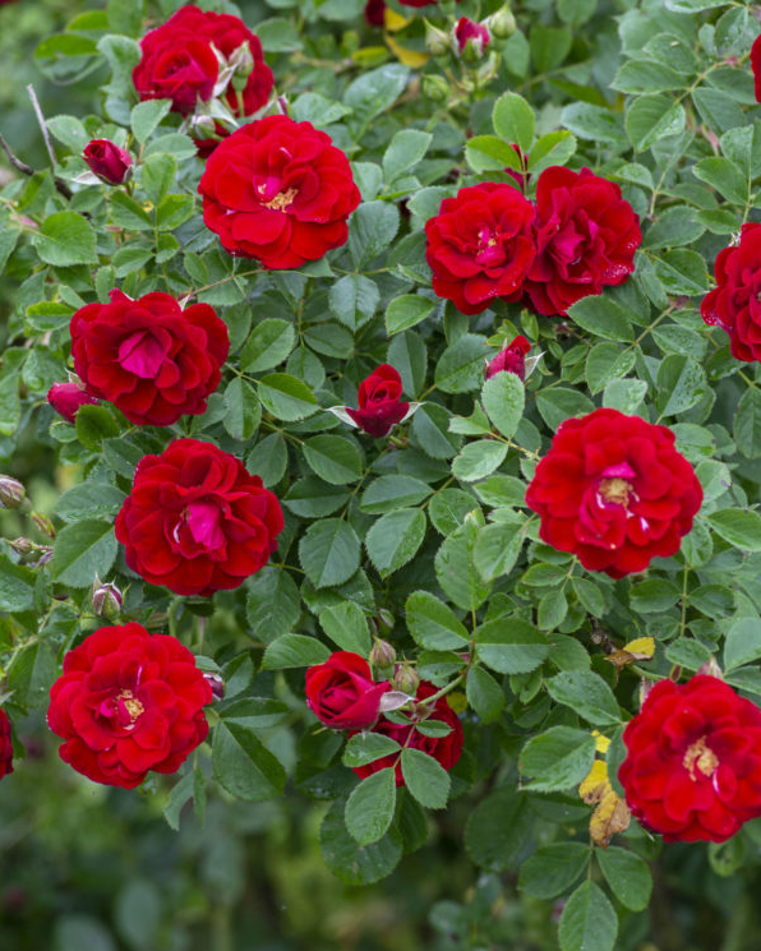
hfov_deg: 9.1
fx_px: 4786
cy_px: 401
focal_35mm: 170
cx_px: 380
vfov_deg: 11.3
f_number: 5.6
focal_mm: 100
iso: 250
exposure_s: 1/400
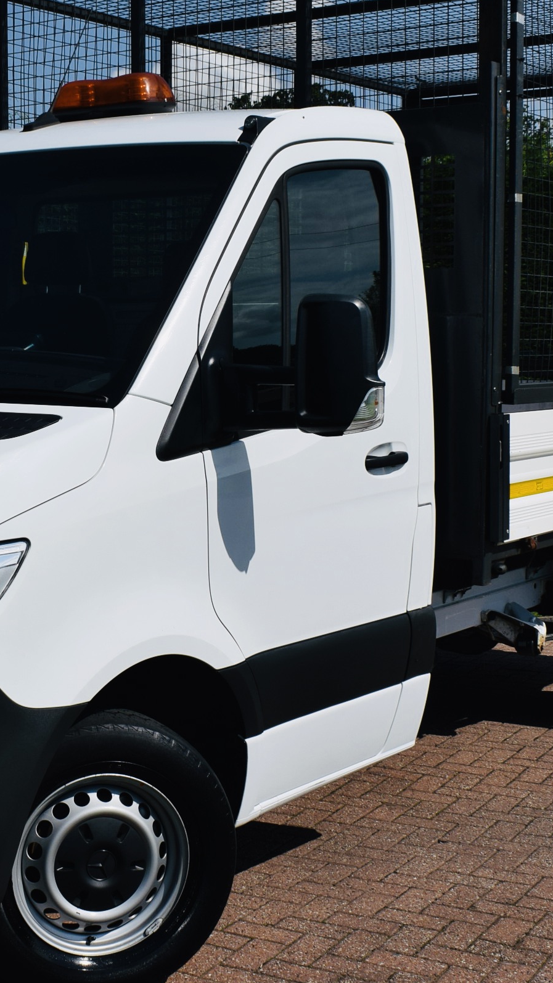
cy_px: 467
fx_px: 1538
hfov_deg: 20.2
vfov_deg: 35.4
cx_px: 122
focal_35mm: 59
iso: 200
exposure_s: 1/800
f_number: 9
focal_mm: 20
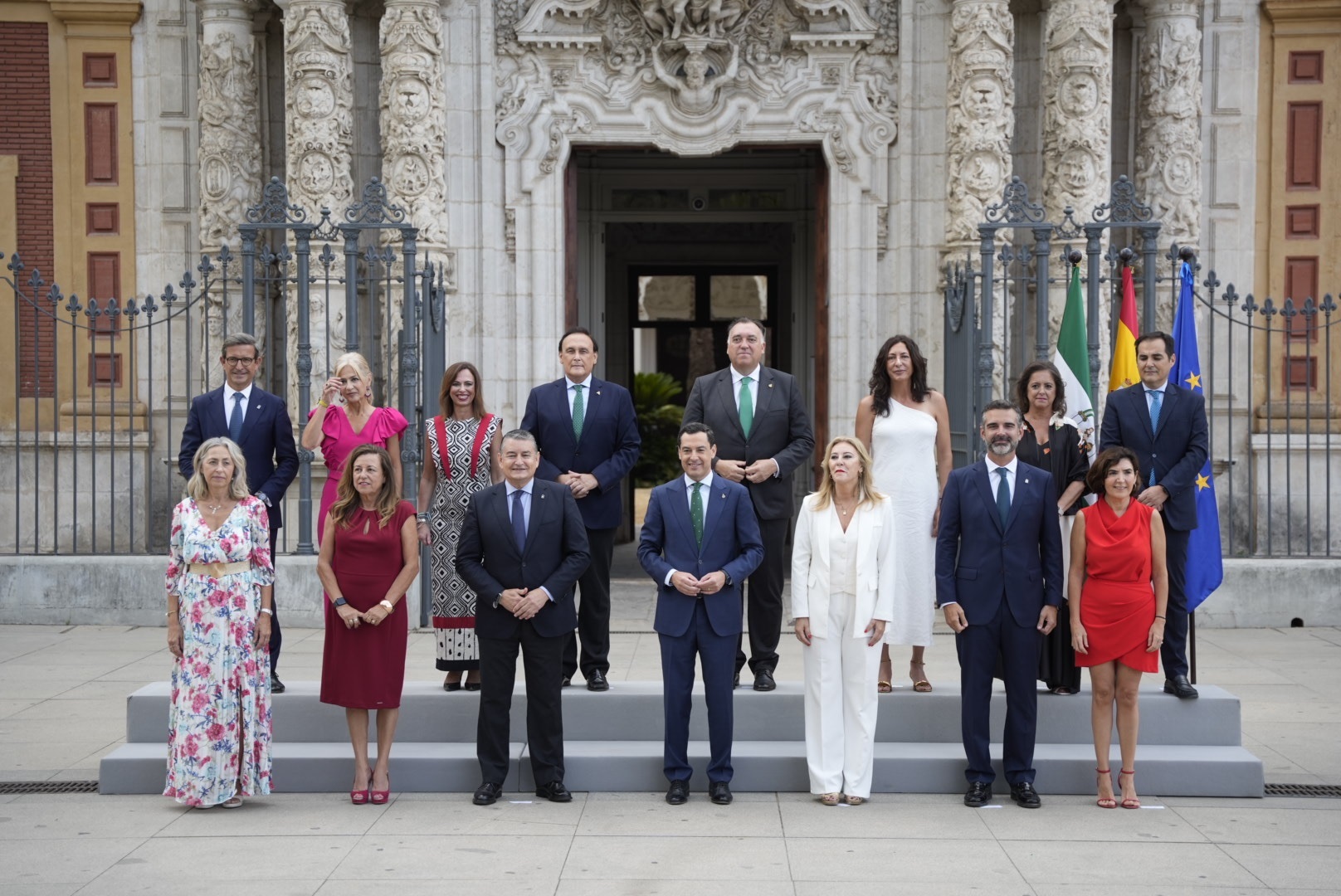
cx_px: 670
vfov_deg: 23.3
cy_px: 448
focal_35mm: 58
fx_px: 2173
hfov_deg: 34.3
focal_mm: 58.3
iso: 320
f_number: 2.8
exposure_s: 1/1000
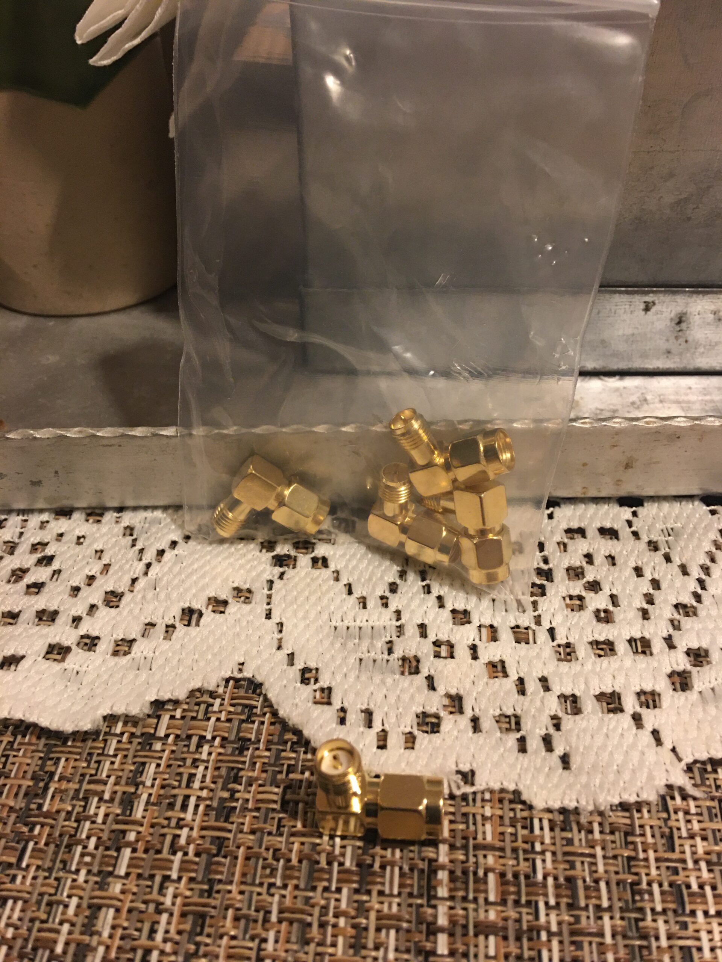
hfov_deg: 48.2
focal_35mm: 29
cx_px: 361
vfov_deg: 61.7
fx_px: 806
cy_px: 481
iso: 80
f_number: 2.2
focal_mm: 4.15
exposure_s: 1/15
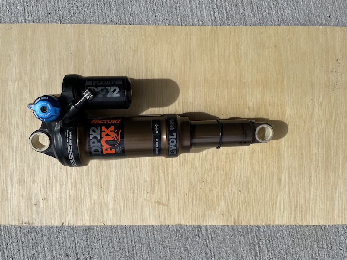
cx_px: 174
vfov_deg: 53.1
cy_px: 130
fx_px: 261
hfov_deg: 67.3
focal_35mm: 26
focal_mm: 4.2
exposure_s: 1/3731
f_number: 1.6
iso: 32
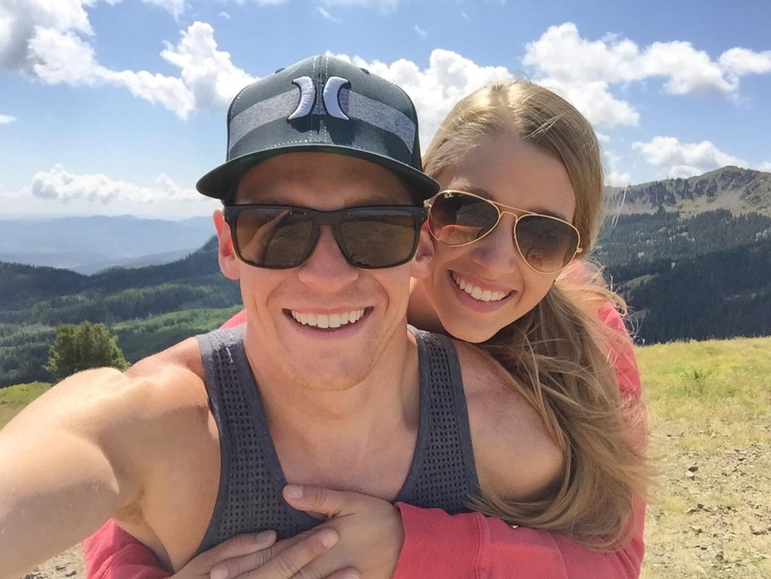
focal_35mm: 31
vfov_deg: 45.4
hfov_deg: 58.4
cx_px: 386
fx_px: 690
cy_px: 290
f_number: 2.2
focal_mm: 2.65
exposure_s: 1/658
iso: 32
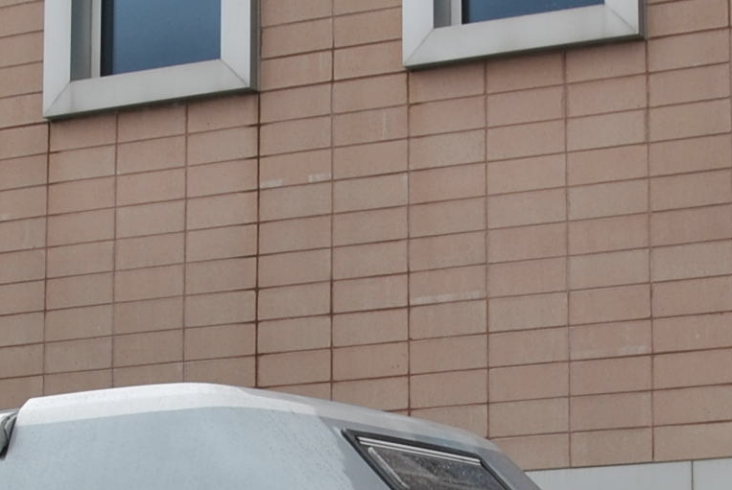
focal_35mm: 137
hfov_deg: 14.9
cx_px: 275
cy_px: 491
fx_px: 2789
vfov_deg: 10.0
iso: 100
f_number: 7.1
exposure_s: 1/200
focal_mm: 18
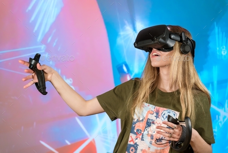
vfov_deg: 18.2
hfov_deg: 27.0
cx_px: 114
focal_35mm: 75
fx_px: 475
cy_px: 76
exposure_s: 1/100
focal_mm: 75
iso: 1000
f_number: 5.6
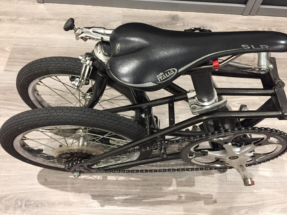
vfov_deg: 45.4
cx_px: 150
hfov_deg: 58.3
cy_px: 105
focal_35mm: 31
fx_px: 257
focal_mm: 4.15
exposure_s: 1/17
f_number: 2.2
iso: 320
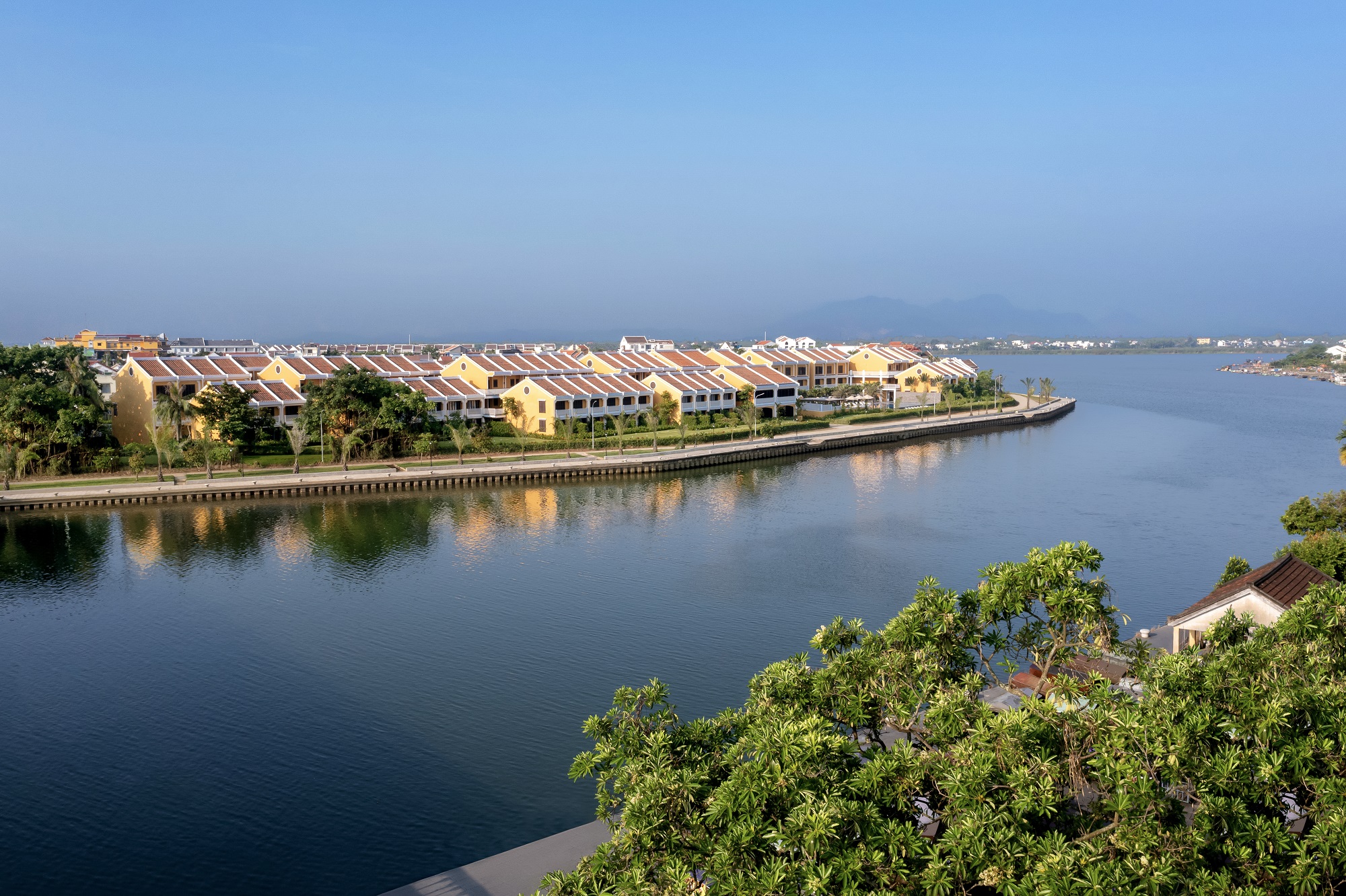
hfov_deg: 65.5
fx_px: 1046
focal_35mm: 28
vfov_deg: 46.4
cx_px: 673
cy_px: 448
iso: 100
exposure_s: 1/160
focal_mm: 10.26
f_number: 7.1
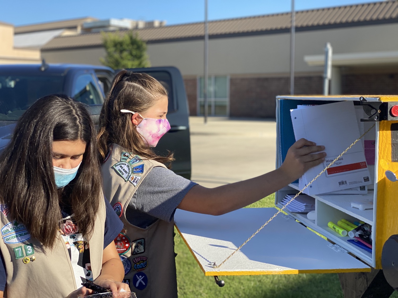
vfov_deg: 28.0
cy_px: 149
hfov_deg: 36.8
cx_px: 199
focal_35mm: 52
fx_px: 598
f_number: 2
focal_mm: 6
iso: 20
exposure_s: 1/1229
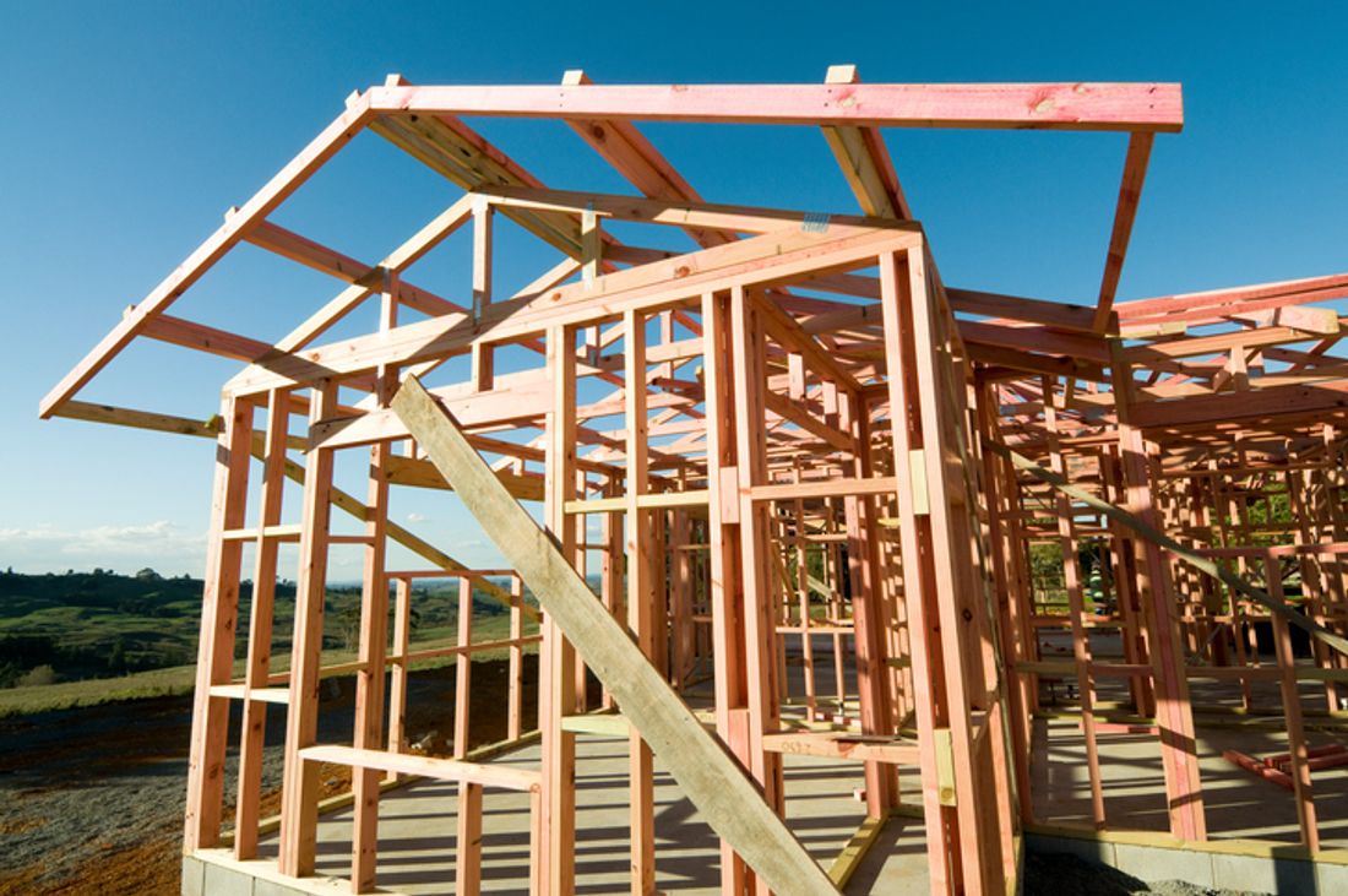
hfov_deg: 90.1
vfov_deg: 67.3
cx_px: 674
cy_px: 448
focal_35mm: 18
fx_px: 673
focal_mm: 12
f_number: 11
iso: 200
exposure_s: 1/500
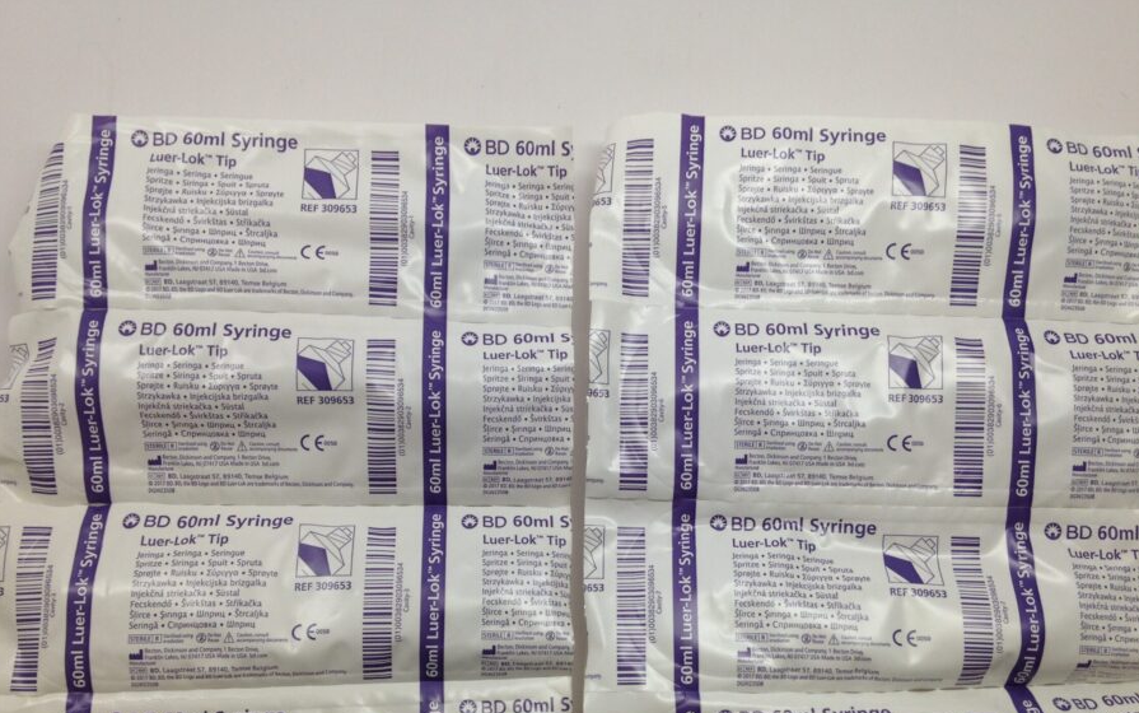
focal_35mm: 40
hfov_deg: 49.3
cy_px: 486
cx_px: 566
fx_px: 1242
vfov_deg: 31.7
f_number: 2.4
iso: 50
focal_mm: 4.12
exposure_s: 1/60
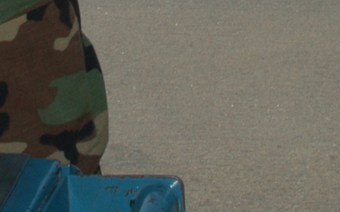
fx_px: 1899
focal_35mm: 205
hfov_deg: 10.2
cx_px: 155
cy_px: -371
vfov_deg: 6.0
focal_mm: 24
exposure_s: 1/180
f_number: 20
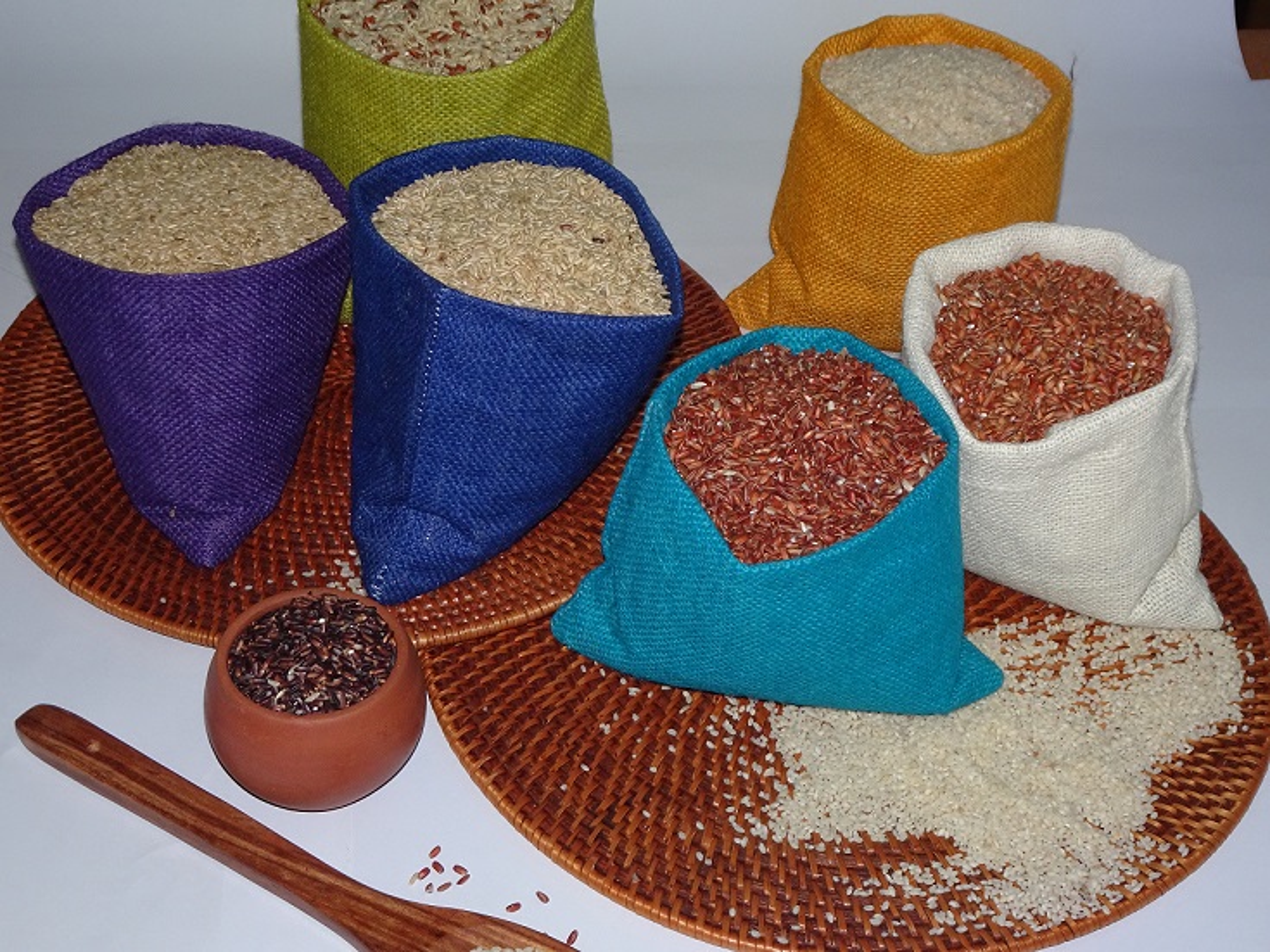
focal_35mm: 56
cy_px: 476
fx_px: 2054
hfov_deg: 34.4
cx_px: 635
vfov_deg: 26.1
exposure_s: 1/60
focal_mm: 9.52
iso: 200
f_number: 4.5
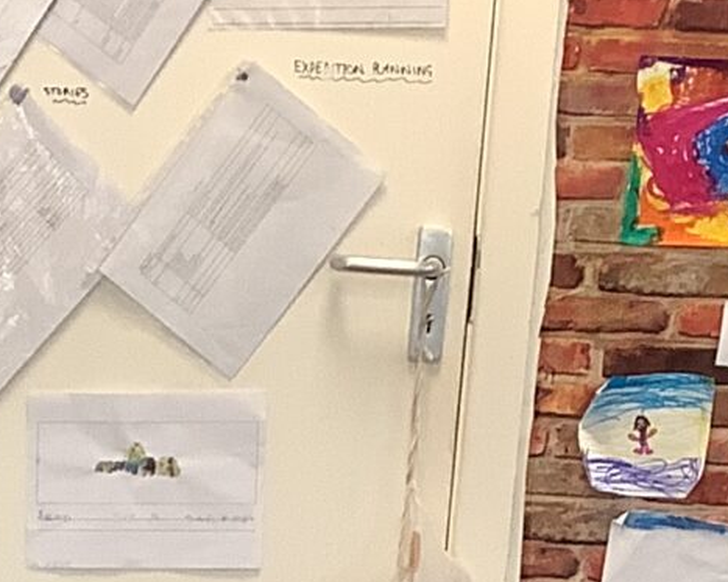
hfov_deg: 11.4
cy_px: 1415
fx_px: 3574
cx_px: -123
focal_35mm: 166
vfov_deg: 8.5
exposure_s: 1/50
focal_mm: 3.3
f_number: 2.4
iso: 80
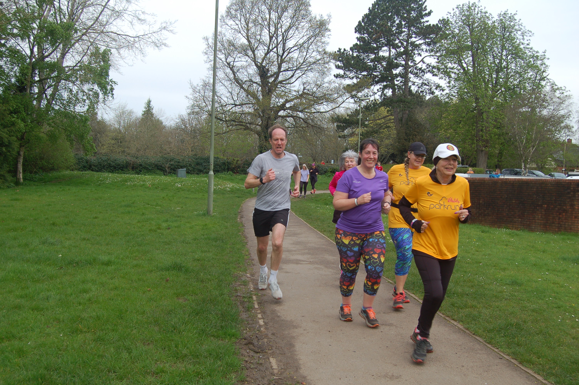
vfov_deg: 36.8
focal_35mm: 36
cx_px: 290
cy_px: 192
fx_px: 578
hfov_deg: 53.2
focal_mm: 24
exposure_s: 1/160
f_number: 6.3
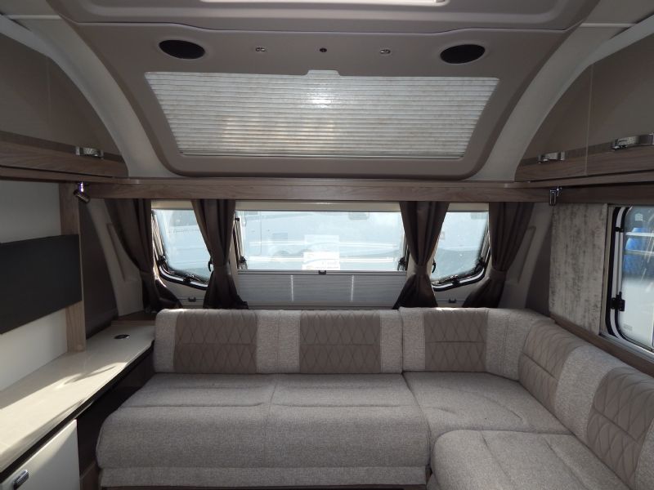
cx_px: 327
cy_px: 245
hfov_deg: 73.9
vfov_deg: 58.9
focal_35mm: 23
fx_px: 435
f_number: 3
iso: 125
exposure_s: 1/125
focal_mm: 4
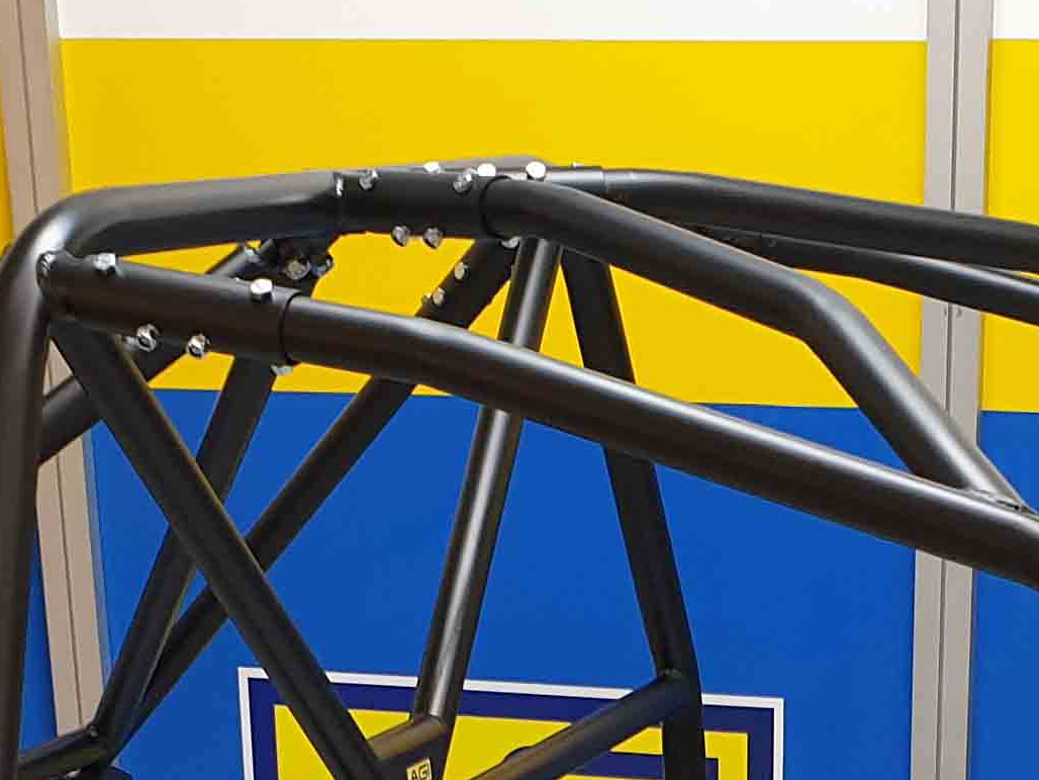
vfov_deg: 13.2
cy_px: 1380
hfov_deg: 19.2
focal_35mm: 102
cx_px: 746
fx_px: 3062
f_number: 2.4
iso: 200
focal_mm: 4.3
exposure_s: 1/50
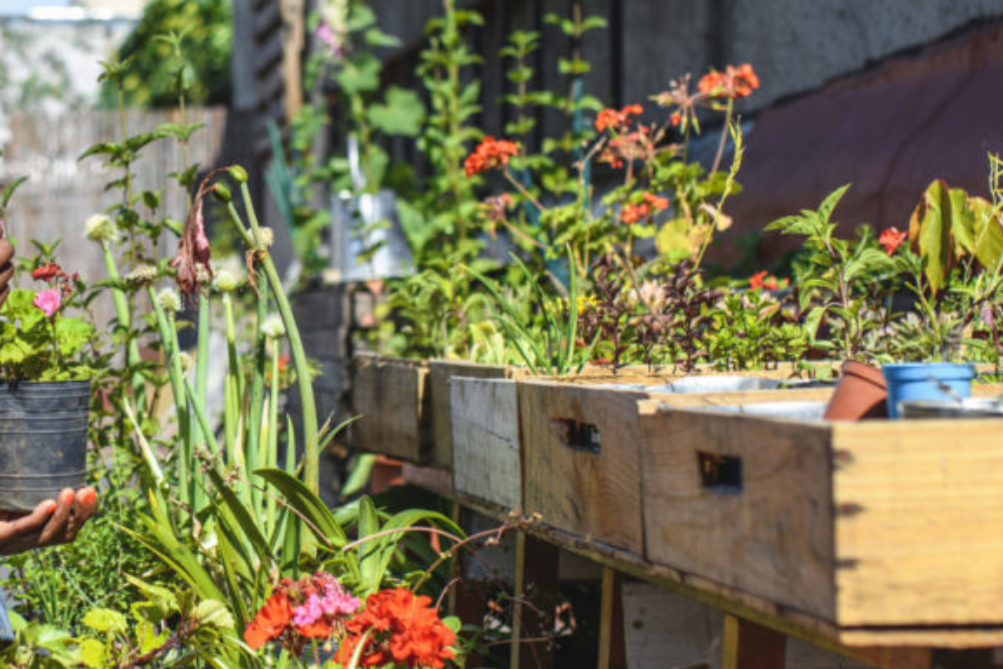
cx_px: 71
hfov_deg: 21.8
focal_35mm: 91
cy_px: 316
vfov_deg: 15.0
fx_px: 2536
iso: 64
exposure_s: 1/2000
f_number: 2.8
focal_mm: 35
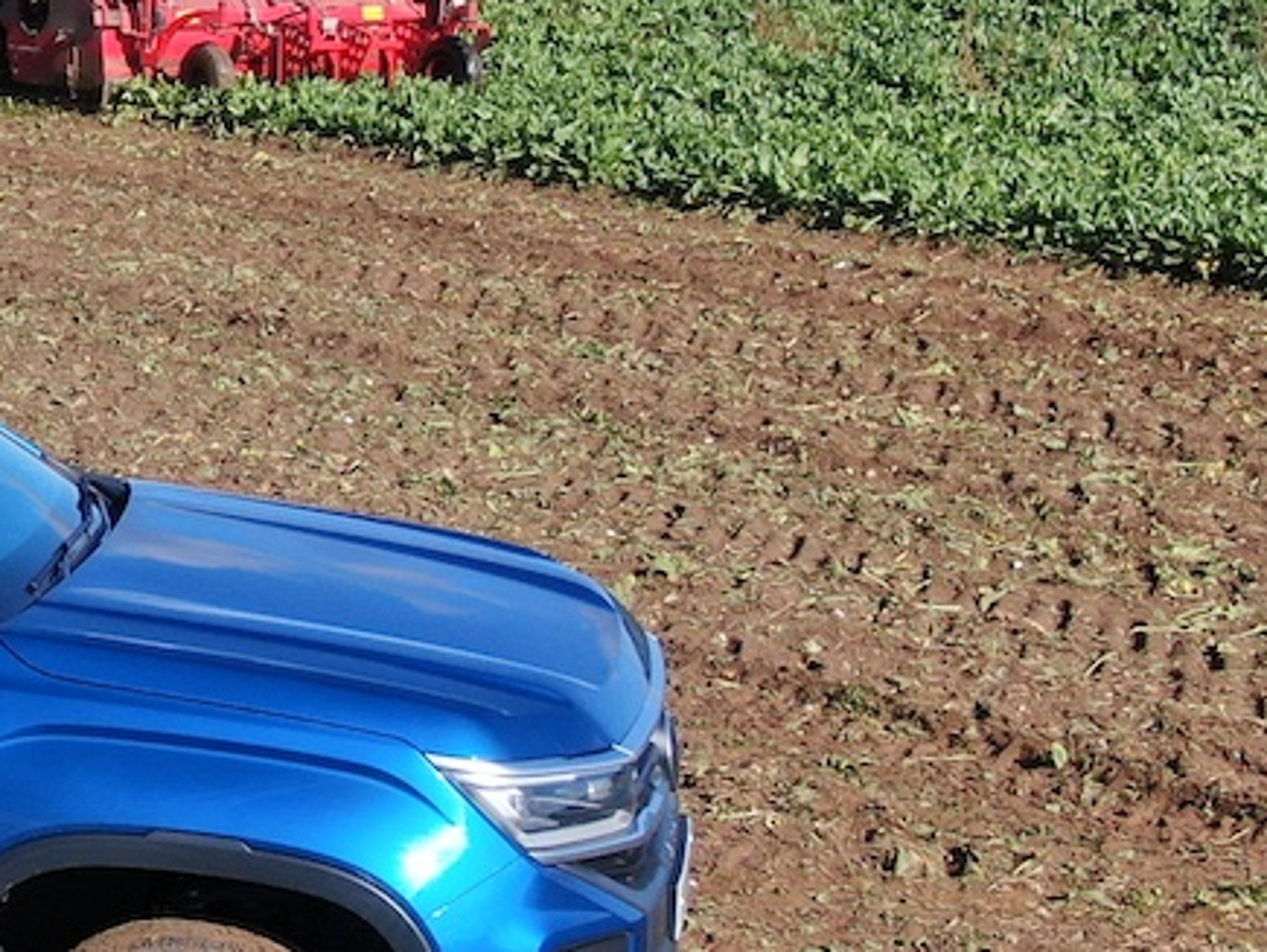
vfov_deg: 12.0
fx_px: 4542
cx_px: -268
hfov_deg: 15.3
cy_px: 368
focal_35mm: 124
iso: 110
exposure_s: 1/800
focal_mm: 6.08
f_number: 3.3
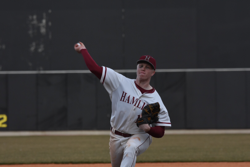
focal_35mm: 465
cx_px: 125
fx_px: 3229
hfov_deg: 4.4
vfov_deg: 3.0
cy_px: 84
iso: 1000
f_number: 8
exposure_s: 1/800
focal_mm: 310
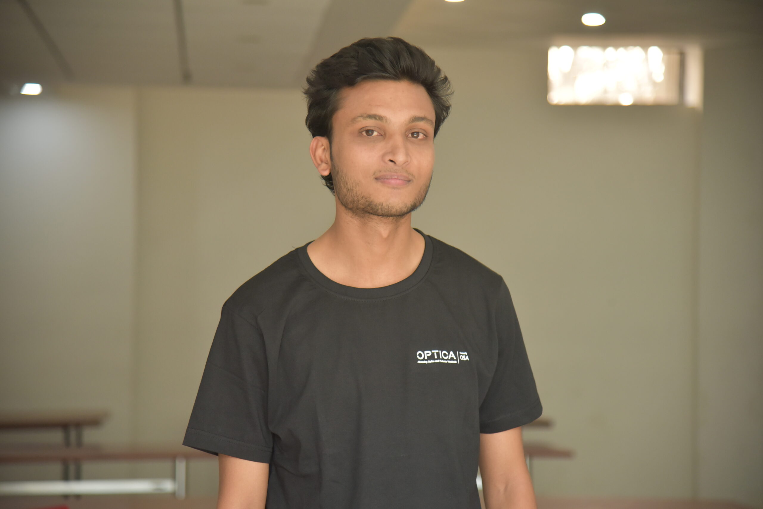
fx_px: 2120
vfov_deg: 13.7
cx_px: 382
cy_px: 254
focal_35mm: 100
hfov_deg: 20.4
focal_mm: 100
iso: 1600
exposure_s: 1/200
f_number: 4
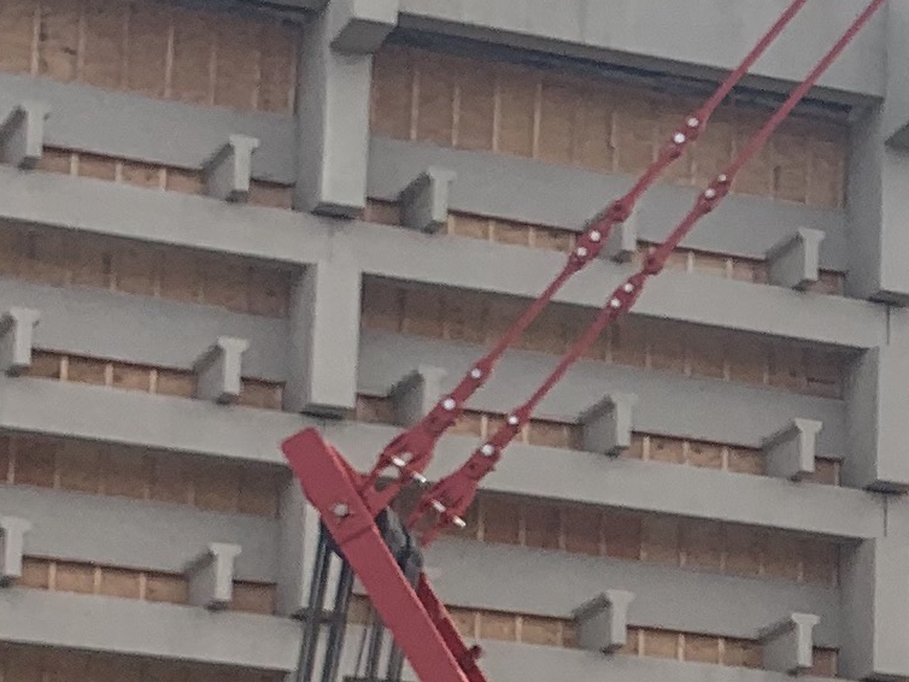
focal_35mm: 139
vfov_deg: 10.2
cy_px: 1174
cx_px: 1779
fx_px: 3651
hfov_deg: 12.6
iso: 25
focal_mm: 4.25
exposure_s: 1/1513
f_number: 1.8
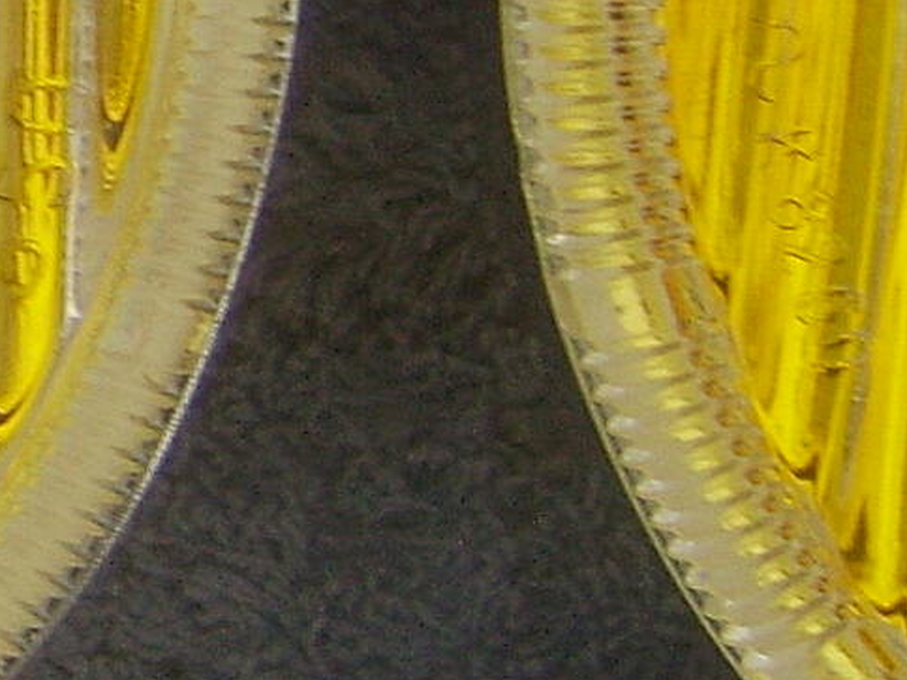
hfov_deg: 9.1
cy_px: -54
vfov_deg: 7.2
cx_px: -969
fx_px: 5344
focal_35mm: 204
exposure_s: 1/80
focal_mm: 7.8
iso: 50
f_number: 2.8
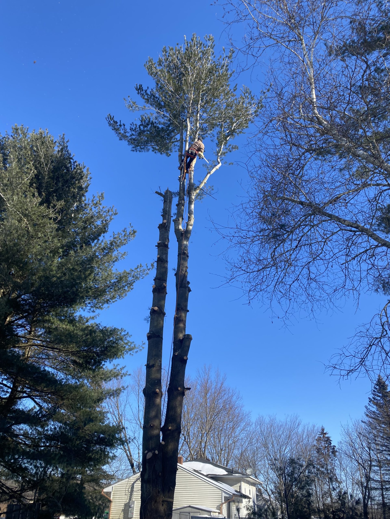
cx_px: 195
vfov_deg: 67.3
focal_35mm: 26
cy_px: 260
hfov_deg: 53.1
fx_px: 391
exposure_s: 1/1522
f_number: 1.8
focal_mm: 4.25
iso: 32
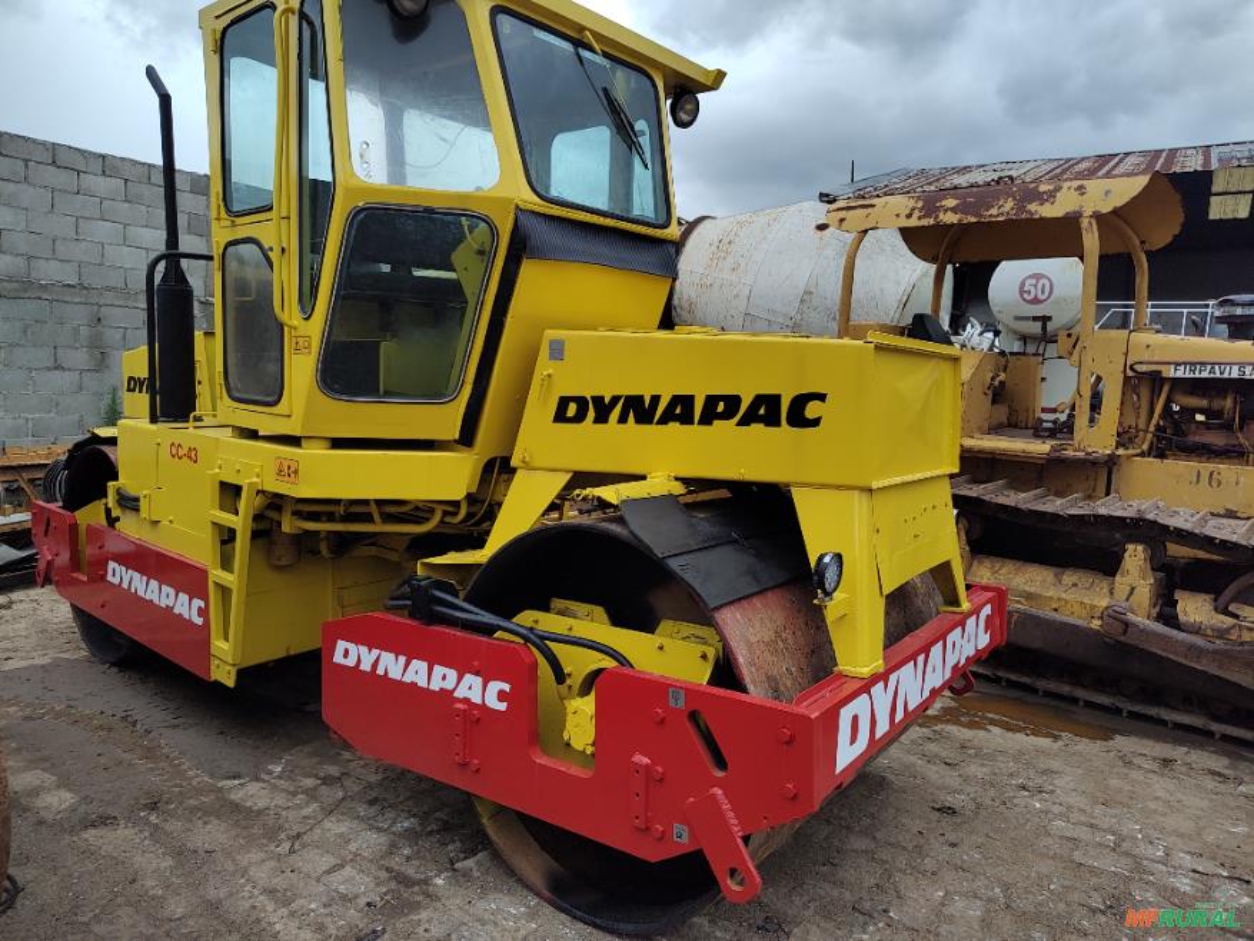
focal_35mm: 23
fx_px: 833
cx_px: 627
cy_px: 470
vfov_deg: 58.9
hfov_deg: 73.9
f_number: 1.8
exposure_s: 1/120
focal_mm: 5.56
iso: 185
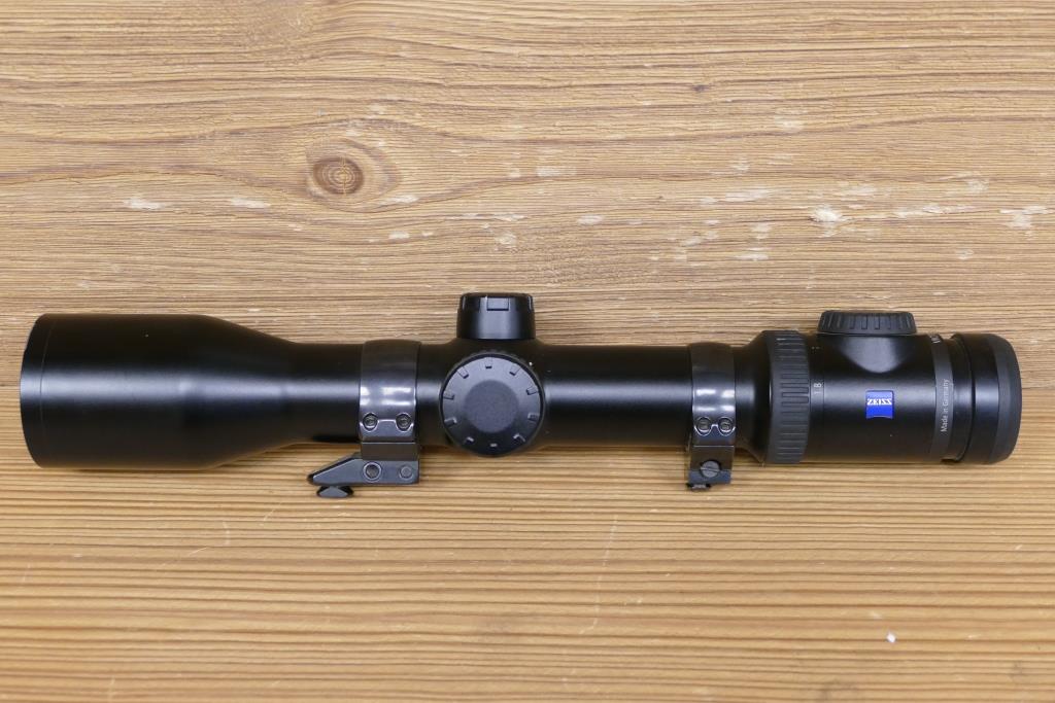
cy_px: 352
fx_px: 1495
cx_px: 528
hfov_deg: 38.9
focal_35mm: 51
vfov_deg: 26.5
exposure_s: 1/80
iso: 1000
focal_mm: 18.44
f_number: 3.3
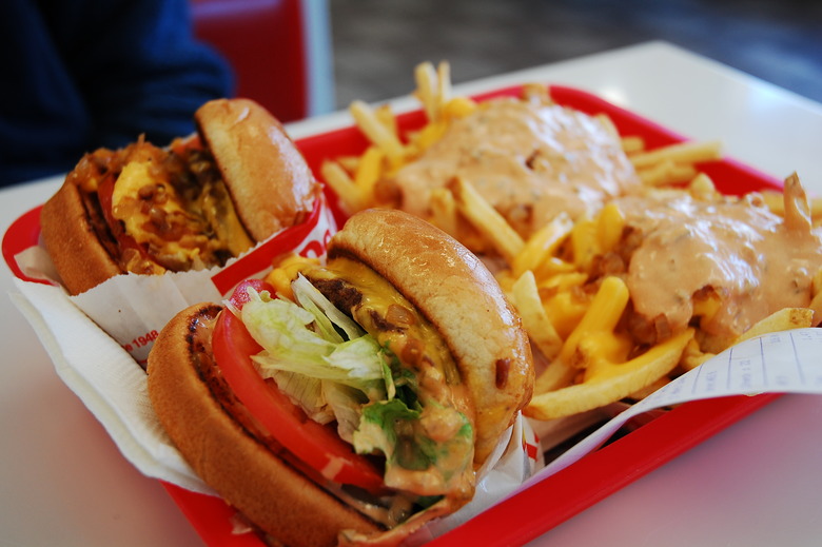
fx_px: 1061
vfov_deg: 28.9
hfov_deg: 42.3
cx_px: 411
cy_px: 274
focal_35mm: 46
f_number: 4
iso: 200
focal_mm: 31
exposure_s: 1/60
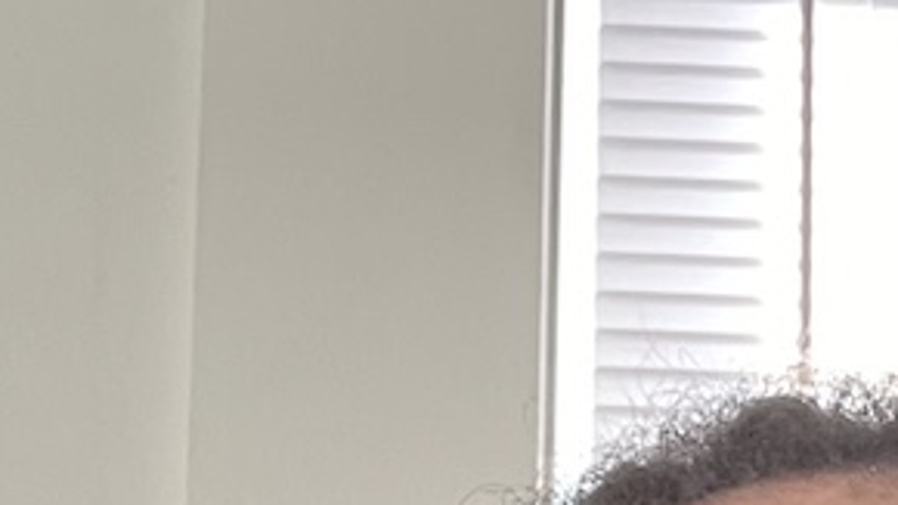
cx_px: 1047
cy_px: 1634
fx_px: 3309
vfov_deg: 7.4
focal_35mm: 139
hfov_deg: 15.0
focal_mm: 2.71
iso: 320
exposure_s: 1/60
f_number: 2.2
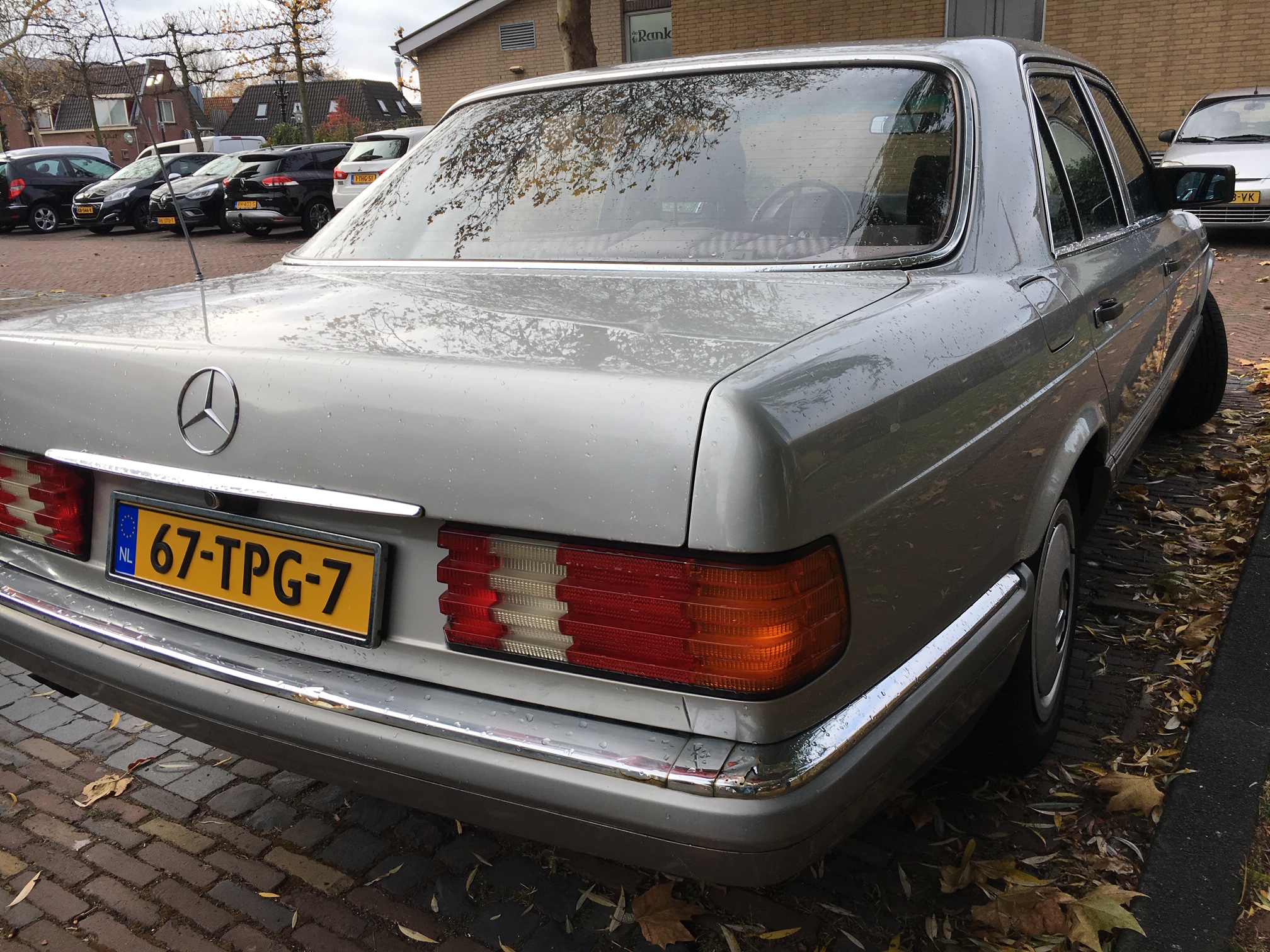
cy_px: 476
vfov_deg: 48.2
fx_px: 1064
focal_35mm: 29
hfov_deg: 61.7
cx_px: 635
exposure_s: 1/373
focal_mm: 4.15
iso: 25
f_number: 2.2
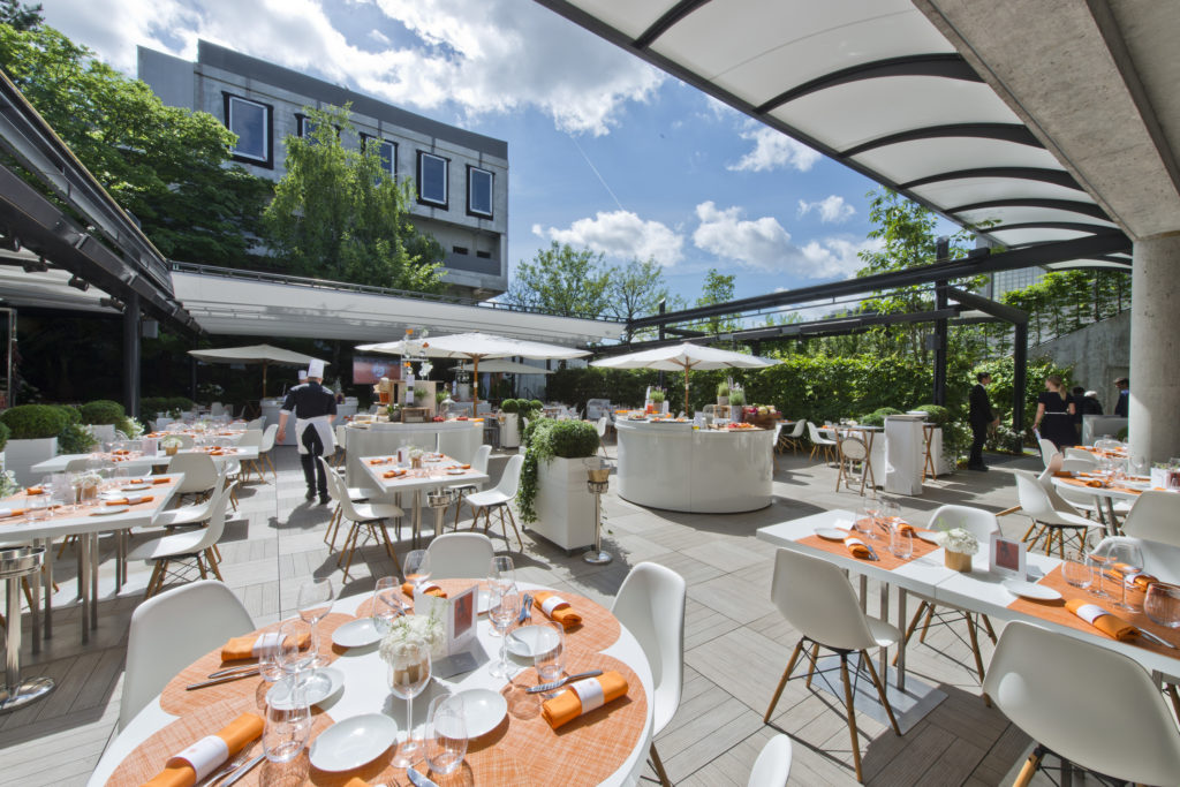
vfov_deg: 81.2
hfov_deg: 104.2
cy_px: 394
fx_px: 459
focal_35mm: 14
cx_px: 590
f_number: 22
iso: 100
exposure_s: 1/30
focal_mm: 14
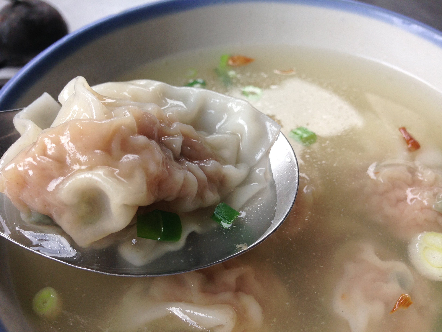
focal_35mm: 33
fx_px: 421
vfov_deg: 42.9
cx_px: 221
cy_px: 166
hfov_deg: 55.4
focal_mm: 4.12
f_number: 2.4
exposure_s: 1/261
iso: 50
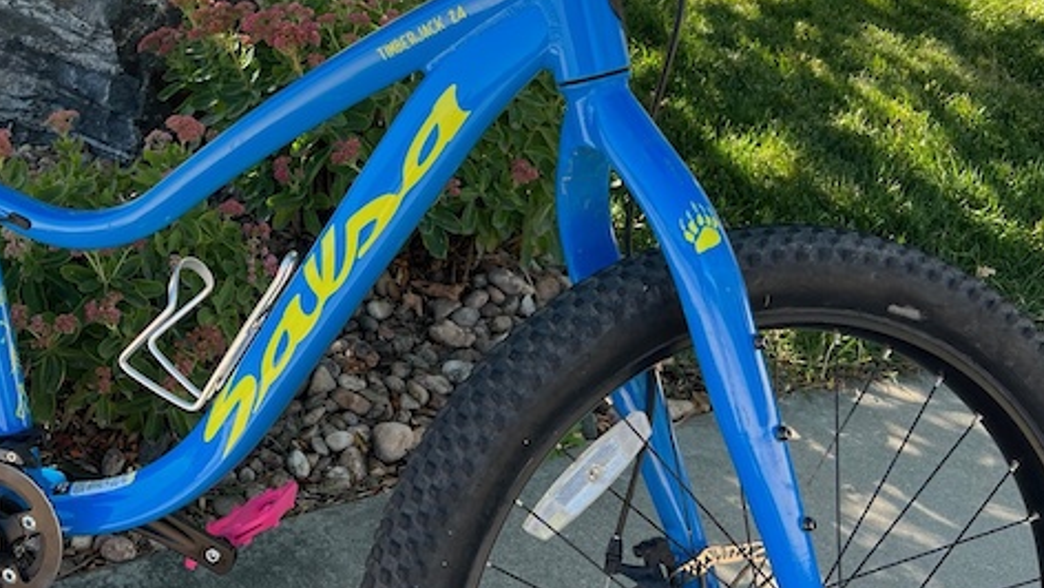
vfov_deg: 24.9
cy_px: 256
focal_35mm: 48
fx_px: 1329
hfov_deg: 41.4
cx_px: 237
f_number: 1.5
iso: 50
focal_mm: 5.7
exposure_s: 1/387
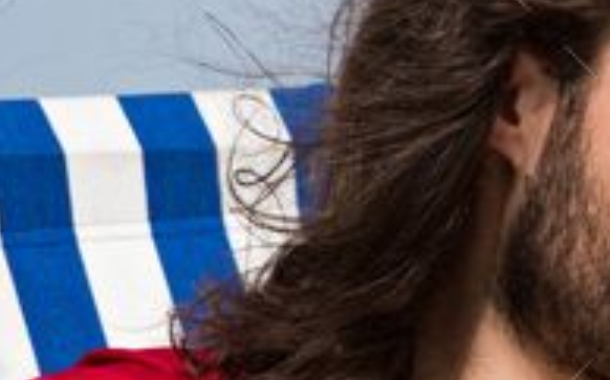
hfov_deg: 2.4
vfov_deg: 1.5
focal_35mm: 884
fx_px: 14688
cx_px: 720
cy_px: 663
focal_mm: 190
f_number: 4.5
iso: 100
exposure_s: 1/2000
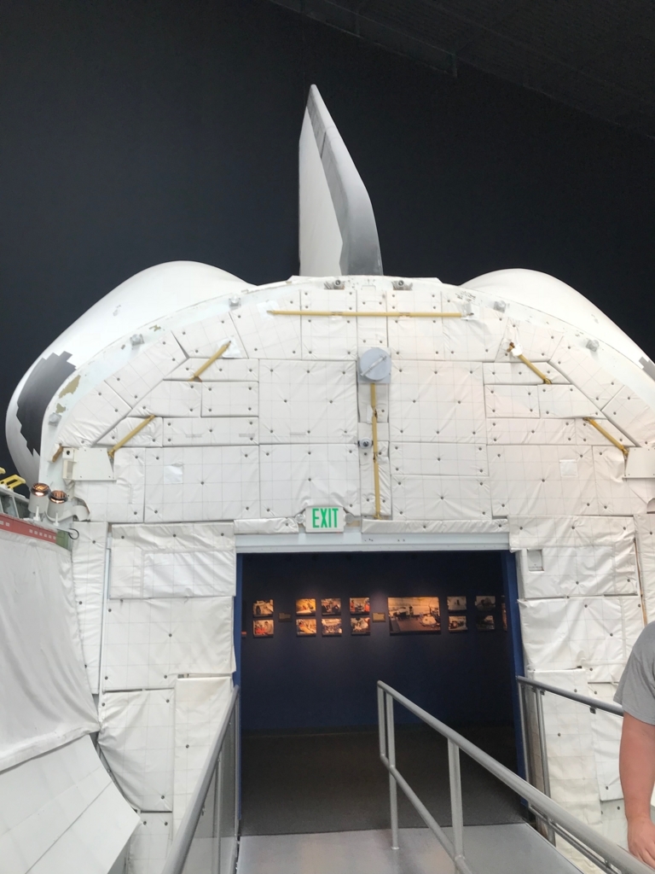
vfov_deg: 63.4
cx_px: 328
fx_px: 706
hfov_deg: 49.7
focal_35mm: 28
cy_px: 437
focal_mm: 3.99
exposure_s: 1/81
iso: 20
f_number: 1.8
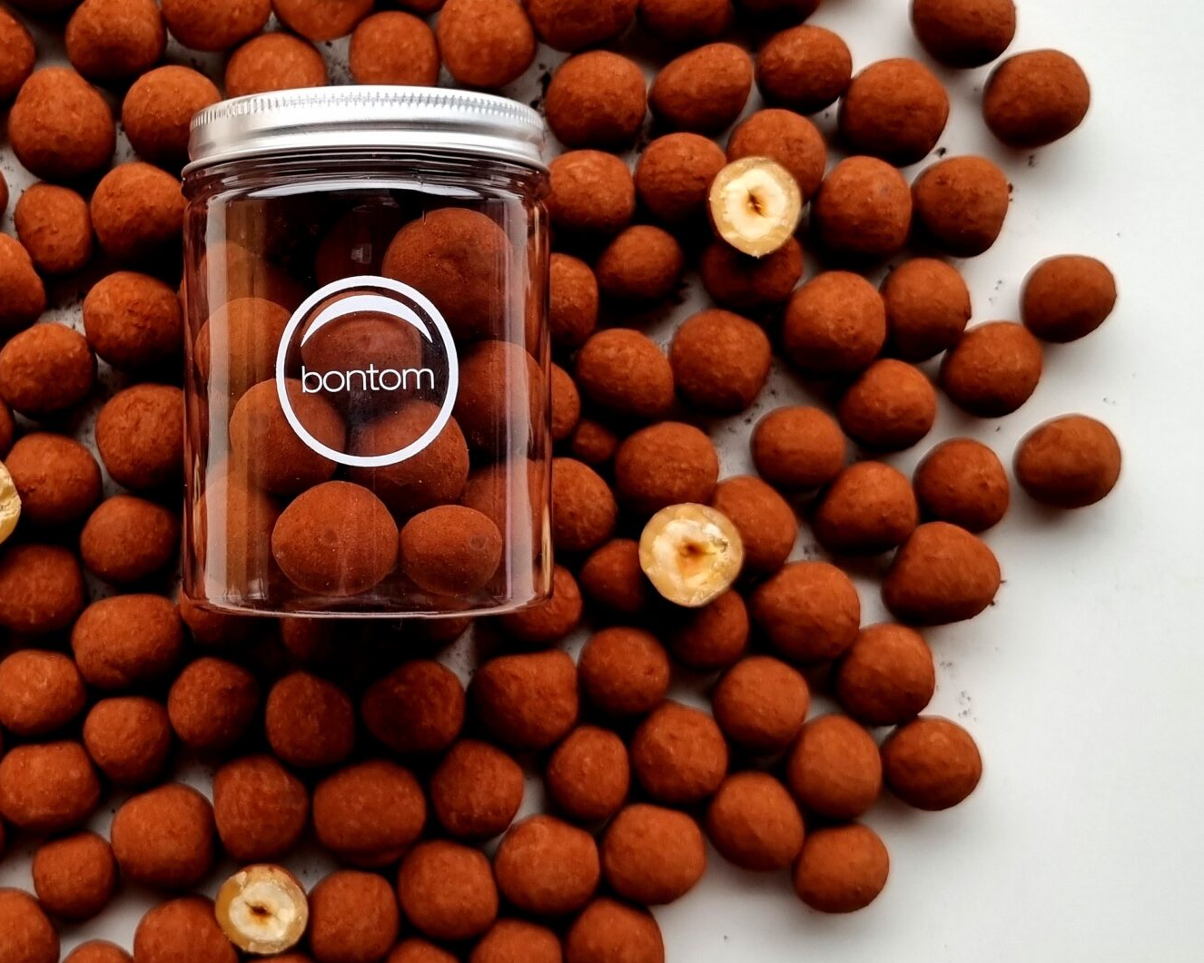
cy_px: 363
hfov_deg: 37.5
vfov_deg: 30.7
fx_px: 1746
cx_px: 369
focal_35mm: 49
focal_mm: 5.4
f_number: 1.8
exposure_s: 1/156
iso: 50
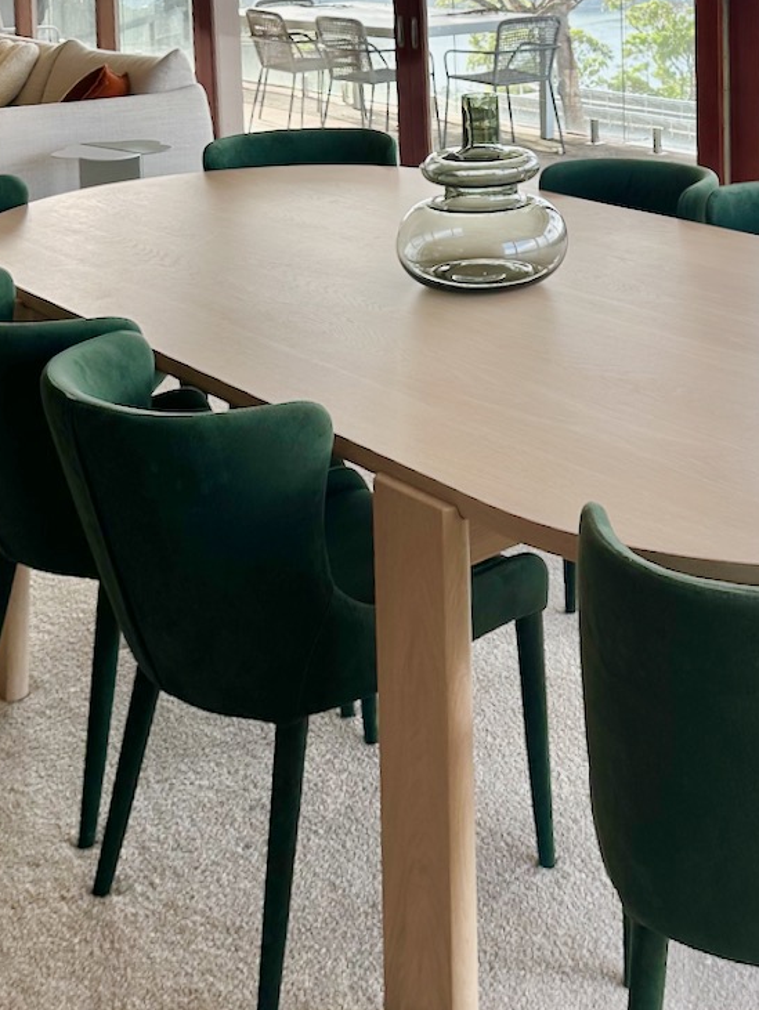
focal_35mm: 42
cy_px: 448
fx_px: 1227
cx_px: 610
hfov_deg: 33.4
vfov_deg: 44.7
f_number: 1.78
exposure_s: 1/376
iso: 80
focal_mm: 6.86
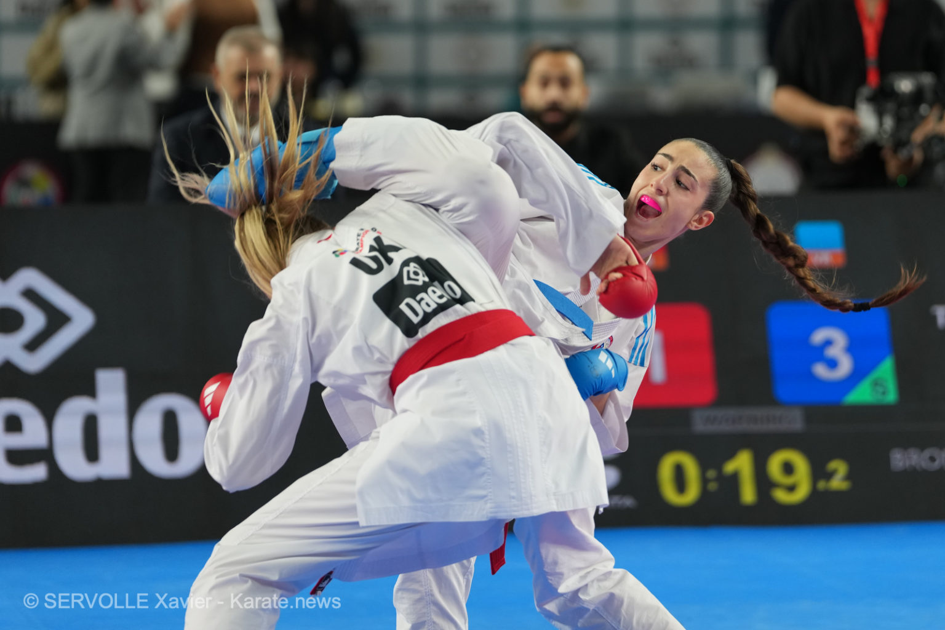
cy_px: 315
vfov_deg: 6.9
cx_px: 472
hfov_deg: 10.3
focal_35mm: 200
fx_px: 5250
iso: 800
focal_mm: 200
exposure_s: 1/1000
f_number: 2.8
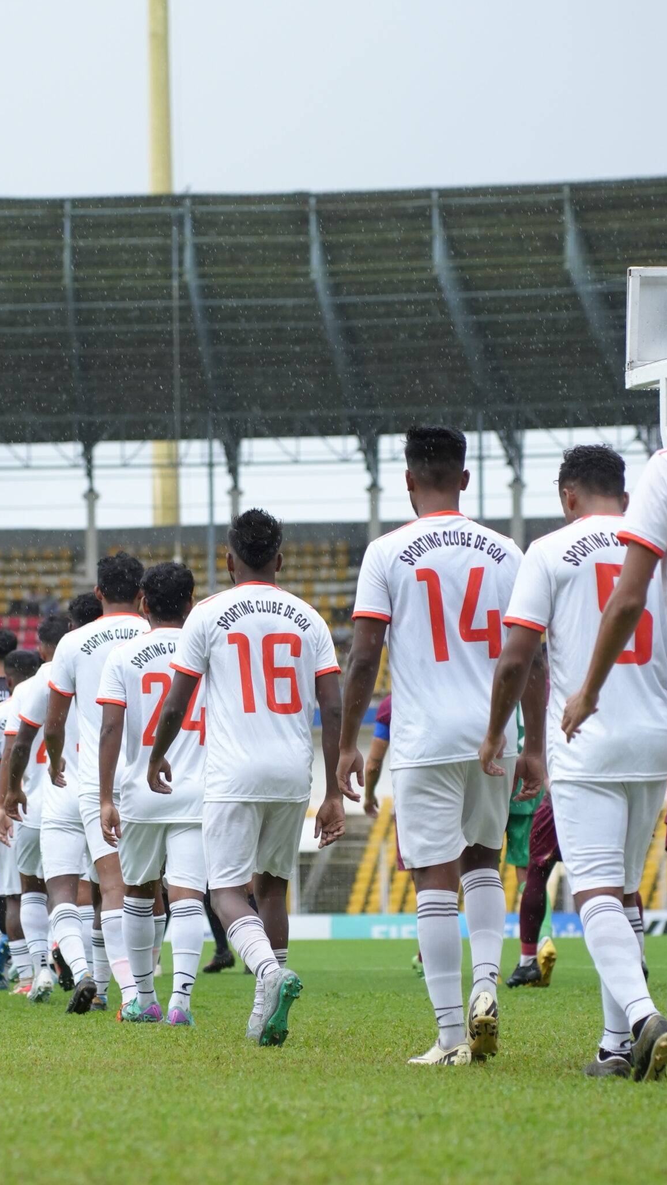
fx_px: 4591
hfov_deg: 8.3
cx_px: 183
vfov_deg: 14.7
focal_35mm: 146
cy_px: 716
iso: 800
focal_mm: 75
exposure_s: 1/1000
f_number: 2.8
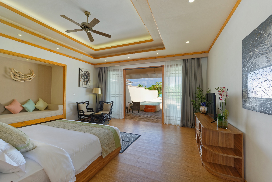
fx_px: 113
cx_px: 136
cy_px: 91
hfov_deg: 100.4
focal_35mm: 15
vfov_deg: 77.4
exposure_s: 1/320
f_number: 13
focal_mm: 15
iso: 200
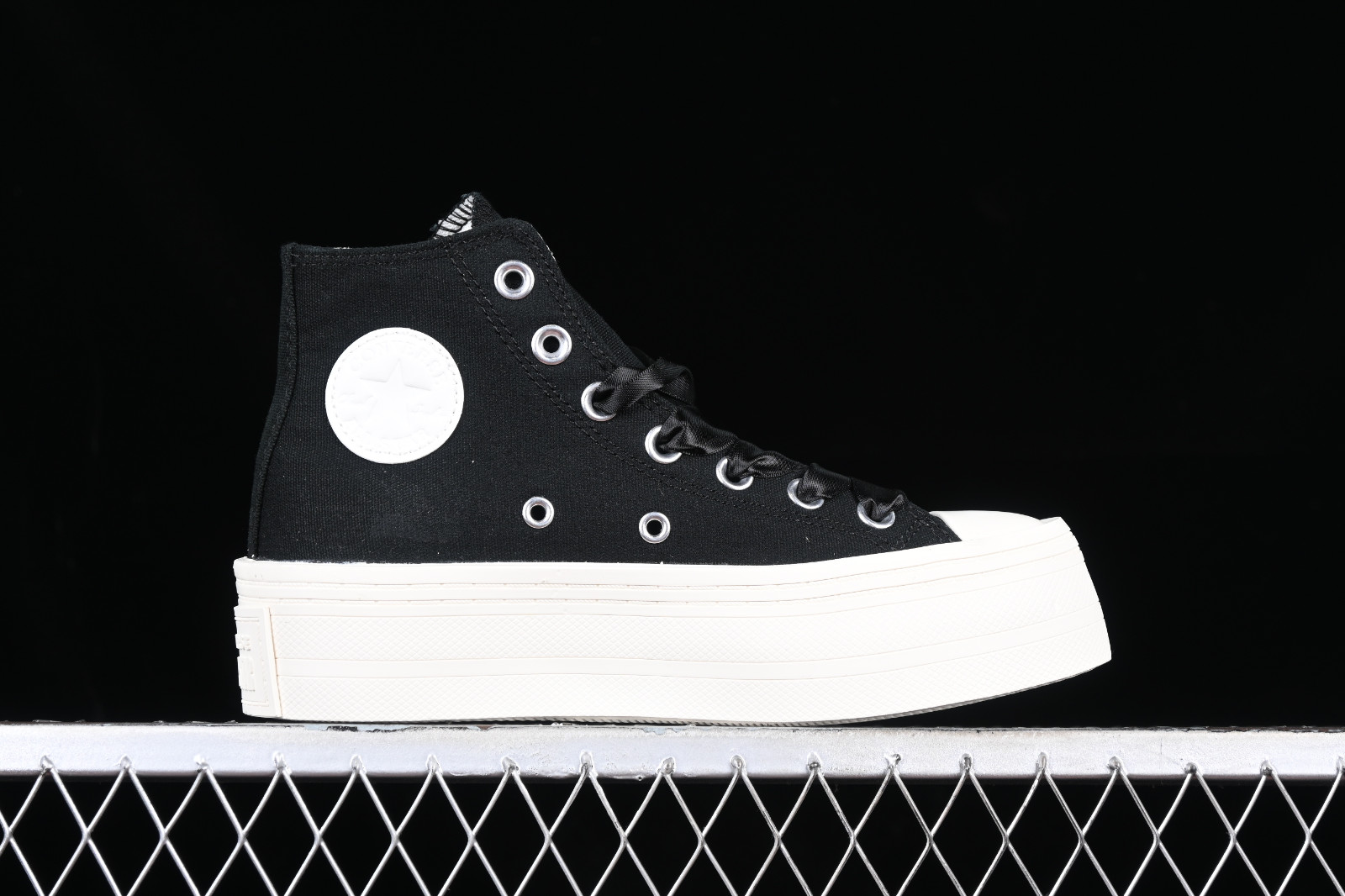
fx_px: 2801
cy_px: 448
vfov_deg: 18.2
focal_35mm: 75
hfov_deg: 27.0
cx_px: 672
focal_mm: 50
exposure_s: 1/60
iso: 160
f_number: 6.3
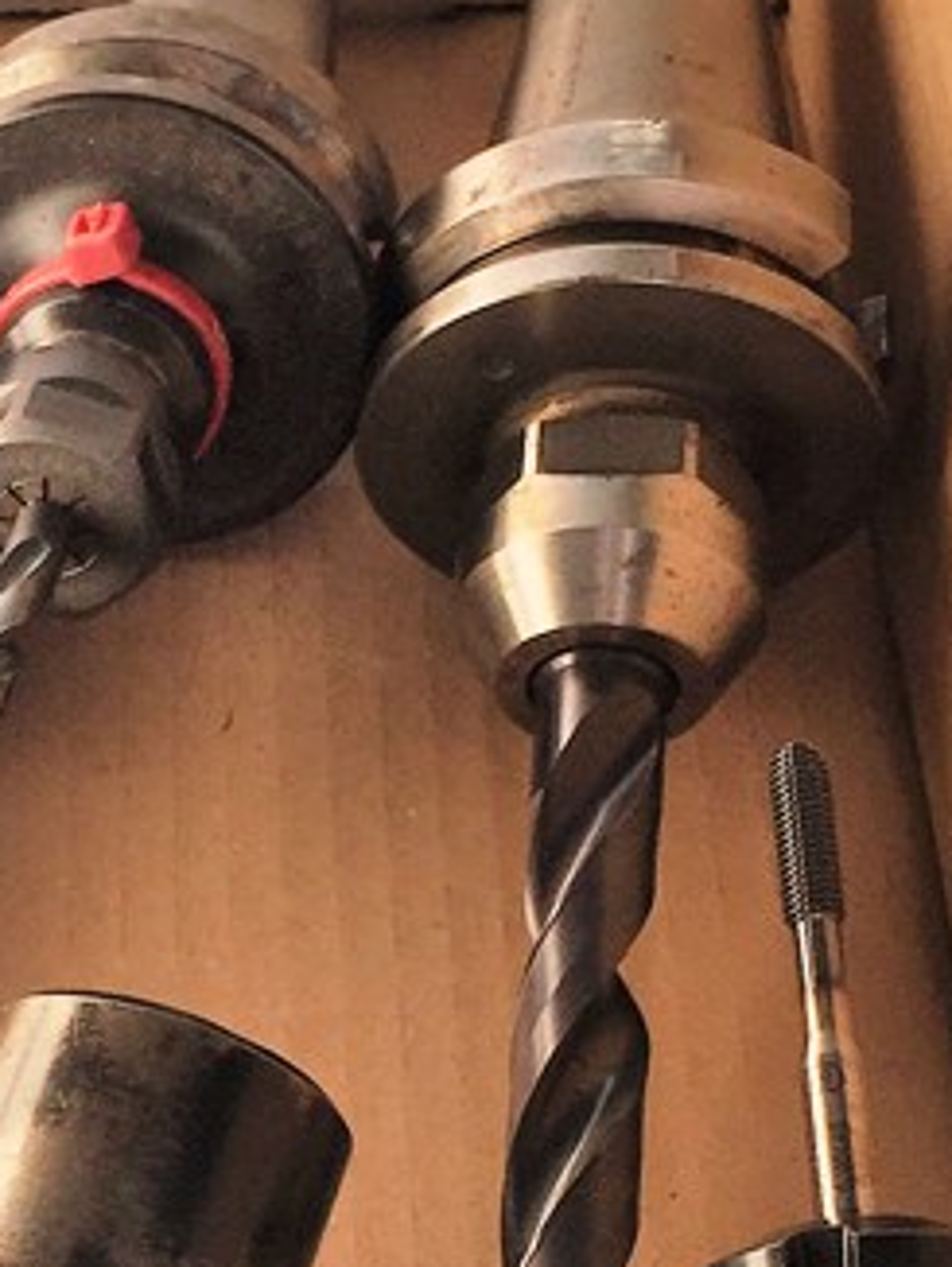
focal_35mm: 91
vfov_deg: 21.3
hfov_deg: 15.8
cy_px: 1014
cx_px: -78
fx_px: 3333
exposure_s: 1/335
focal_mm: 4.15
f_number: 2.2
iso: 32
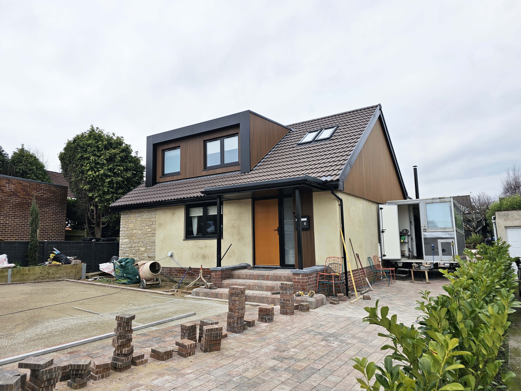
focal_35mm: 23
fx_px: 346
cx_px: 260
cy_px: 196
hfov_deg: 73.9
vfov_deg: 58.9
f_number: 1.7
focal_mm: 6.3
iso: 10
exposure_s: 1/455
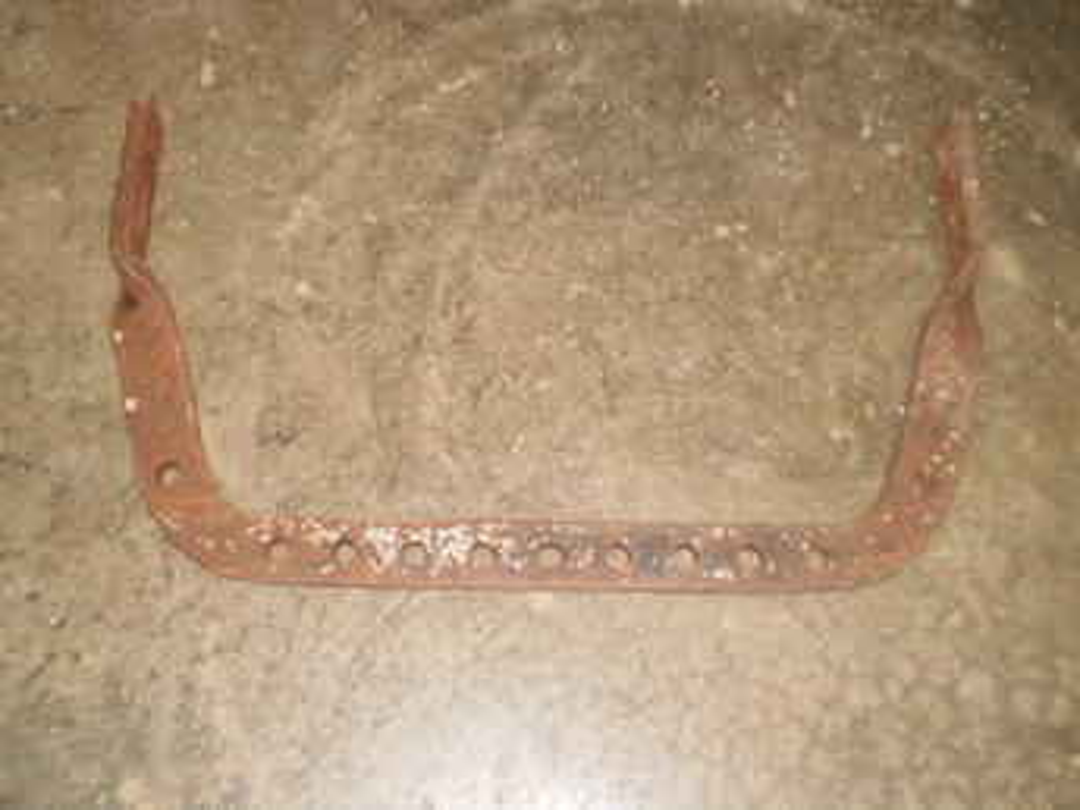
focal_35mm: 36
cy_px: 405
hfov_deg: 51.4
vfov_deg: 39.7
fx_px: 1123
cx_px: 540
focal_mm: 6.3
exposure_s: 1/30
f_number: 3.1
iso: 125
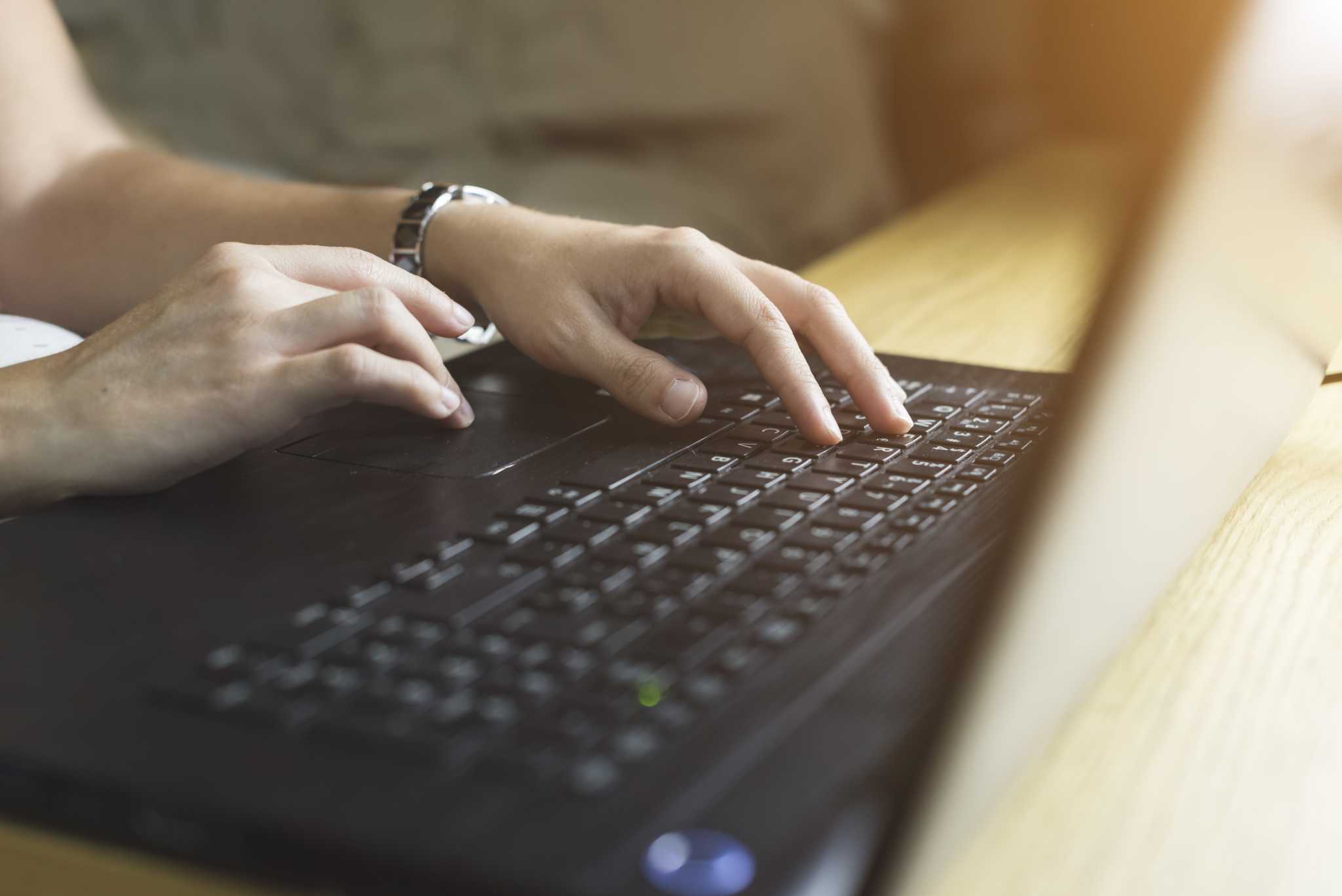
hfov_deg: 39.6
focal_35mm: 50
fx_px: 1864
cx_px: 671
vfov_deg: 27.0
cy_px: 448
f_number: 3.5
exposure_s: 1/80
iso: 800
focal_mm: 50
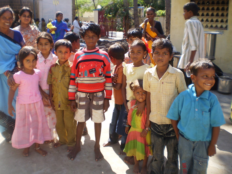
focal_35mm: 36
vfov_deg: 39.7
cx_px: 116
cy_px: 87
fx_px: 241
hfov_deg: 51.4
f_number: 3.1
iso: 64
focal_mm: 6.3
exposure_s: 1/250
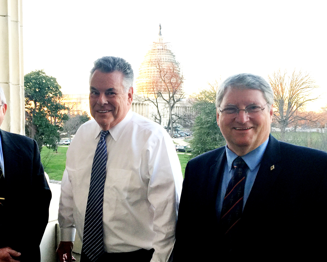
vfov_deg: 39.1
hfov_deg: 47.6
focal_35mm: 38
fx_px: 368
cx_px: 129
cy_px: 146
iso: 32
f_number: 2.2
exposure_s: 1/40
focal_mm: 4.15
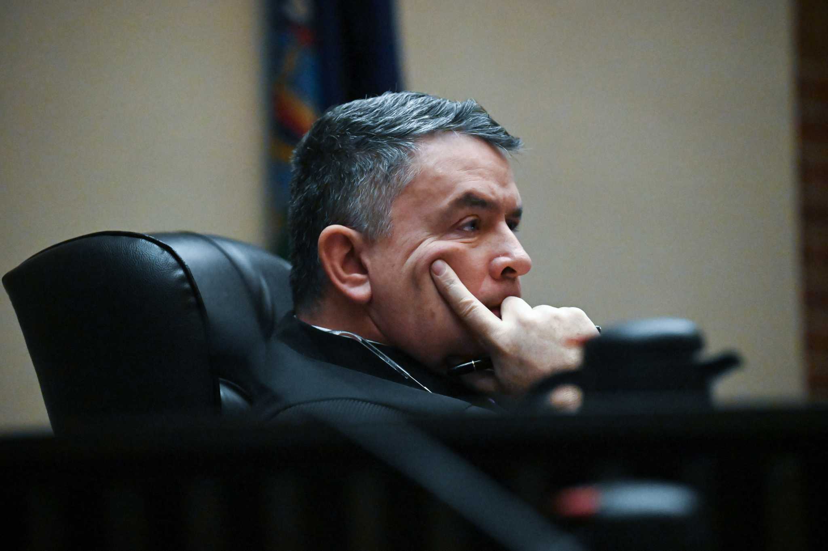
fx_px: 4596
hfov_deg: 10.3
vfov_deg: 6.9
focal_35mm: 200
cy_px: 276
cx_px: 414
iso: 16000
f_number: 3.5
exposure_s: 1/2000
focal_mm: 200
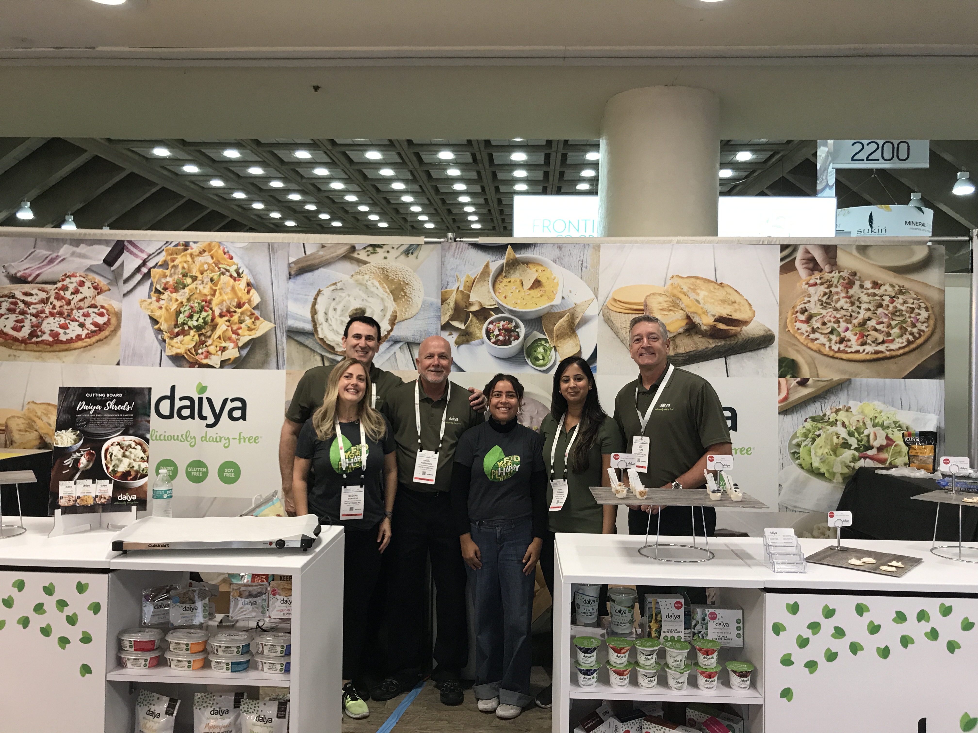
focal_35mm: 28
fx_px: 791
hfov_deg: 63.4
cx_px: 489
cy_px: 366
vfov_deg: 49.7
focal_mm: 3.99
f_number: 1.8
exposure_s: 1/24
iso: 40
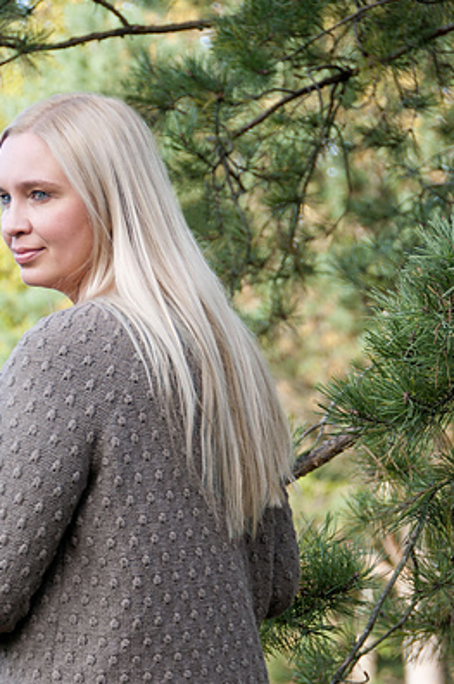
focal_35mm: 218
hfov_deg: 6.3
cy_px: 532
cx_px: 91
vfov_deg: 9.4
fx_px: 4134
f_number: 5.3
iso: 320
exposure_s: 1/160
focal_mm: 90
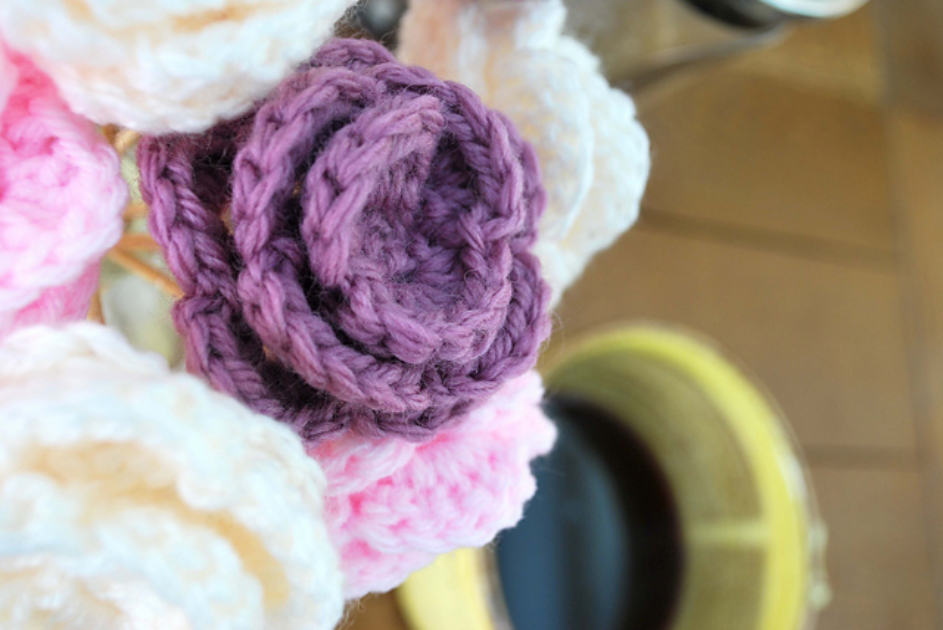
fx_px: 1258
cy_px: 315
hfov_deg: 41.1
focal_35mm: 48
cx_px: 472
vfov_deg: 28.1
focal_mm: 32
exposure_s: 1/100
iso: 200
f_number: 5
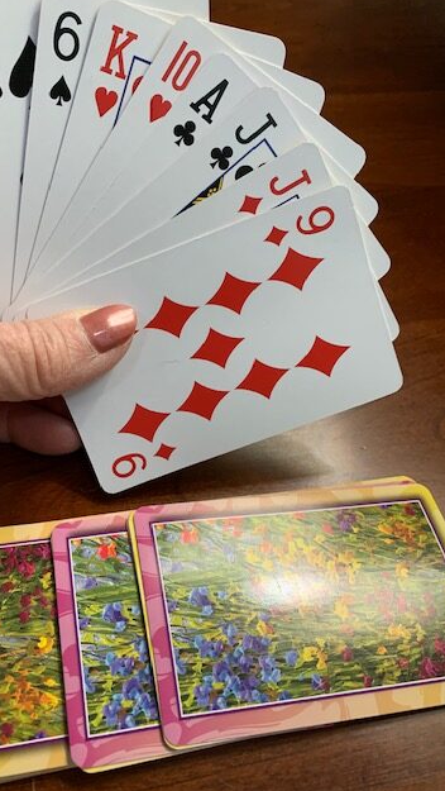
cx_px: 152
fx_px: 608
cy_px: 390
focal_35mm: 29
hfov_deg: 39.8
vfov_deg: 66.0
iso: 125
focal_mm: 4.25
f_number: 1.8
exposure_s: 1/60
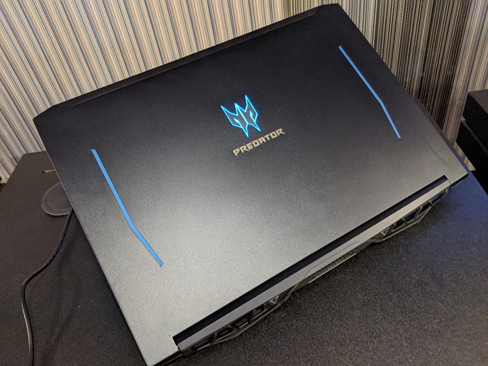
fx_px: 381
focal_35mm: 27
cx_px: 244
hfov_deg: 65.3
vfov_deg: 51.4
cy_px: 183
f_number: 1.8
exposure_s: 1/20
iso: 1077
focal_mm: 4.44
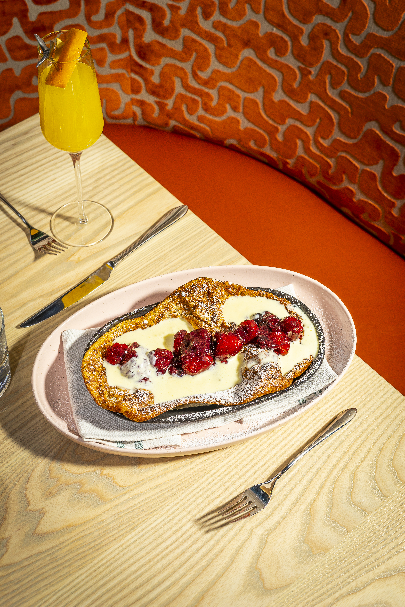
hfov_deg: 27.0
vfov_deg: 39.6
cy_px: 304
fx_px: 844
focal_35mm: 50
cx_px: 202
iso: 200
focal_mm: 50
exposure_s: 1/125
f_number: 8
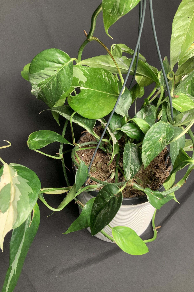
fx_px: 251
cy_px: 145
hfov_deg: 42.3
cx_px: 97
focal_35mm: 31
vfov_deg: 60.3
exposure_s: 1/50
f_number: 1.8
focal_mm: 3
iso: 100
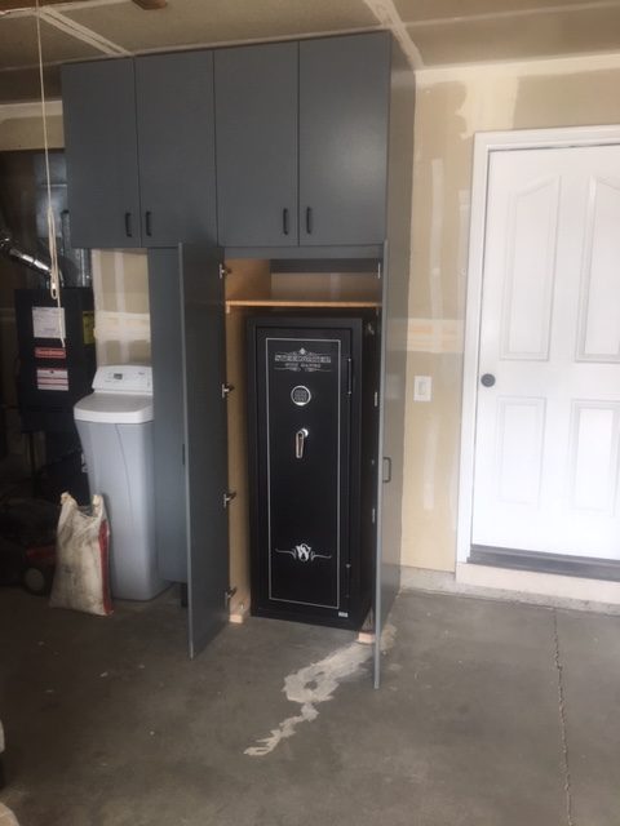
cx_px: 310
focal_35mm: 29
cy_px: 413
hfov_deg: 48.2
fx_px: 693
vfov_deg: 61.7
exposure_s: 1/60
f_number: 2.2
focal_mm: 4.15
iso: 32
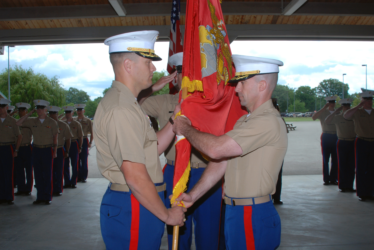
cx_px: 187
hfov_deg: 46.3
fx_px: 437
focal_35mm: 42
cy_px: 125
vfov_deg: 32.0
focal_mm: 28
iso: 250
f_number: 11
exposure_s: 1/200
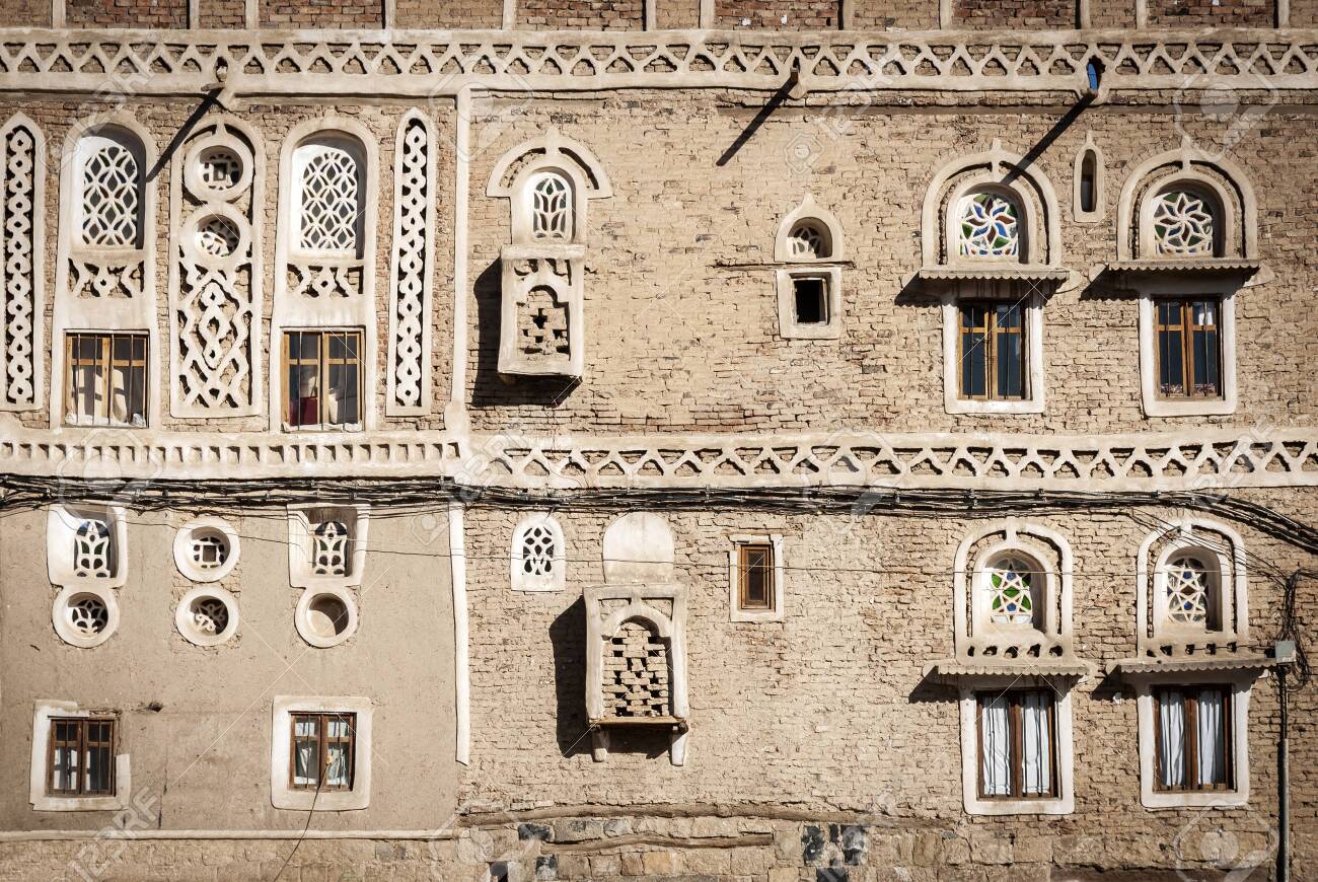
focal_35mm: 93
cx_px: 659
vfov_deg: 14.7
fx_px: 3409
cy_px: 441
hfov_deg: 21.9
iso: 100
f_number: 10
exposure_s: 1/125
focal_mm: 62
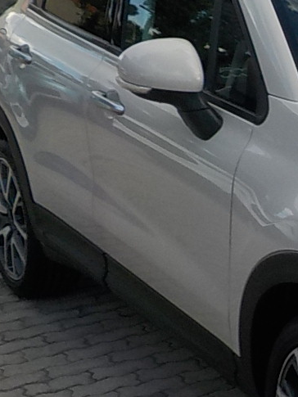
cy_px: 223
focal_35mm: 99
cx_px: 490
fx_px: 1136
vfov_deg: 19.8
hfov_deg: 13.7
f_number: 3.3
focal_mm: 4.1
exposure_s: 1/500
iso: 125
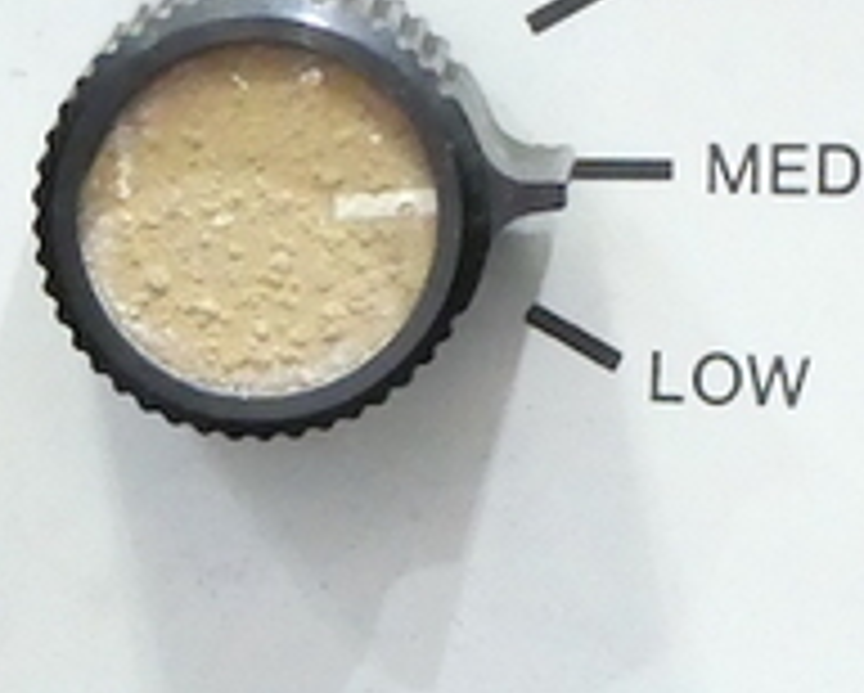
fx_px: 17867
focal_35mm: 698
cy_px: 130
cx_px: 796
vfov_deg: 2.2
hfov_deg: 2.8
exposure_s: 1/13
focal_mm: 25.6
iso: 1600
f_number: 6.3
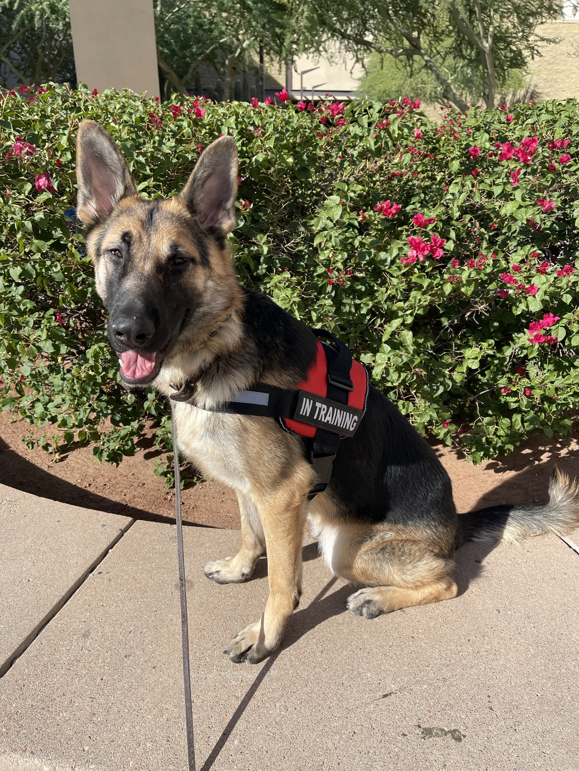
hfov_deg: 53.1
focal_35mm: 26
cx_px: 290
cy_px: 386
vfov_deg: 67.3
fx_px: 580
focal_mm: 5.1
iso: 32
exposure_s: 1/2203
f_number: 1.6
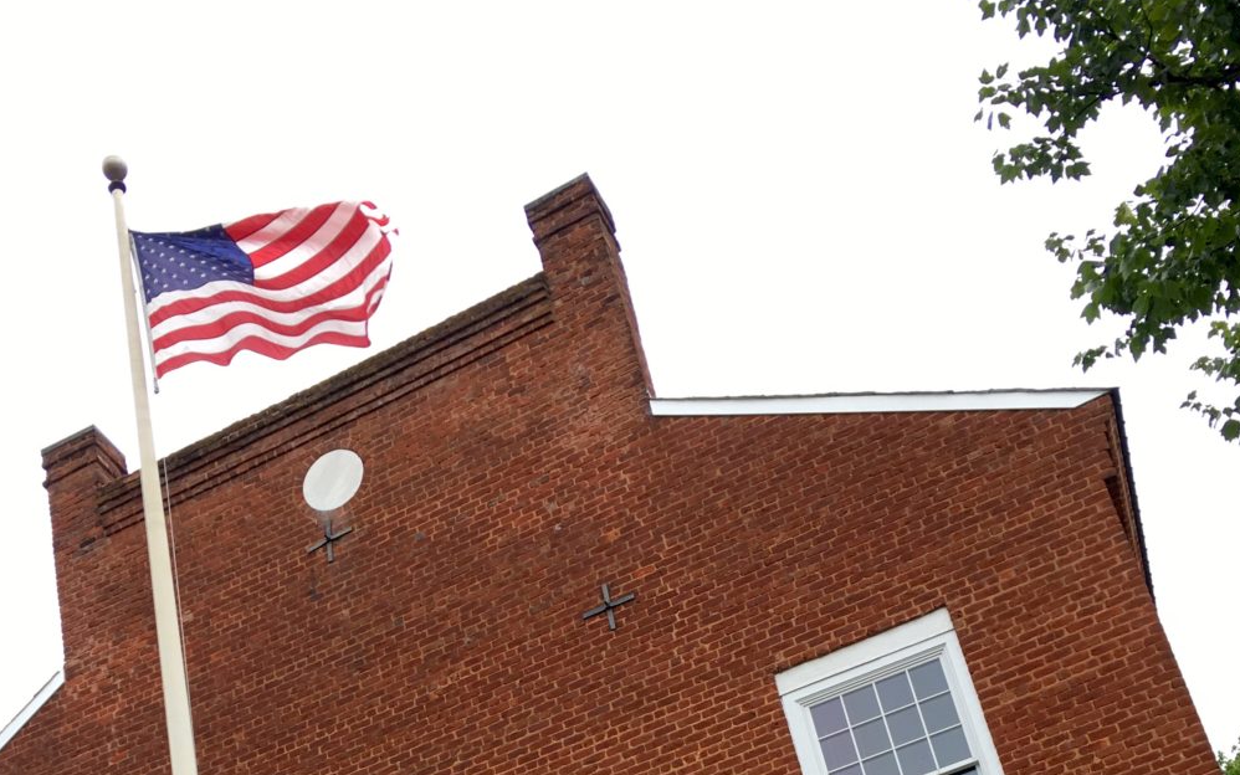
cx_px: 550
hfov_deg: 40.2
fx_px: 1690
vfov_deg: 23.0
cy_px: 999
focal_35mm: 50
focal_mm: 4.15
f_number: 2.2
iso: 25
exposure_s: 1/155
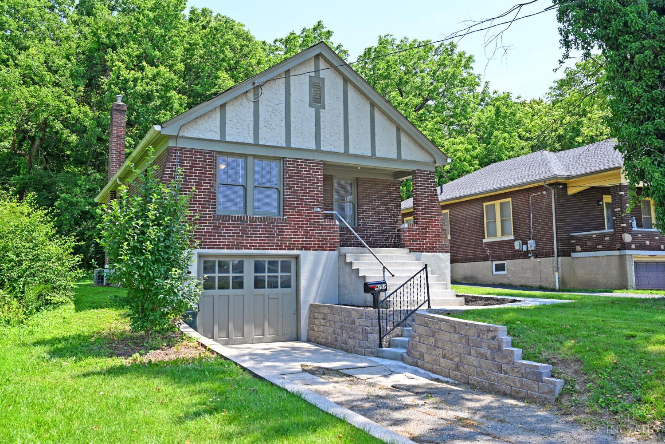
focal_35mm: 30
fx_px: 554
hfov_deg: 61.9
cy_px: 222
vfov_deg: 43.6
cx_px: 332
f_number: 5.6
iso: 125
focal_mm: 30
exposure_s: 1/250
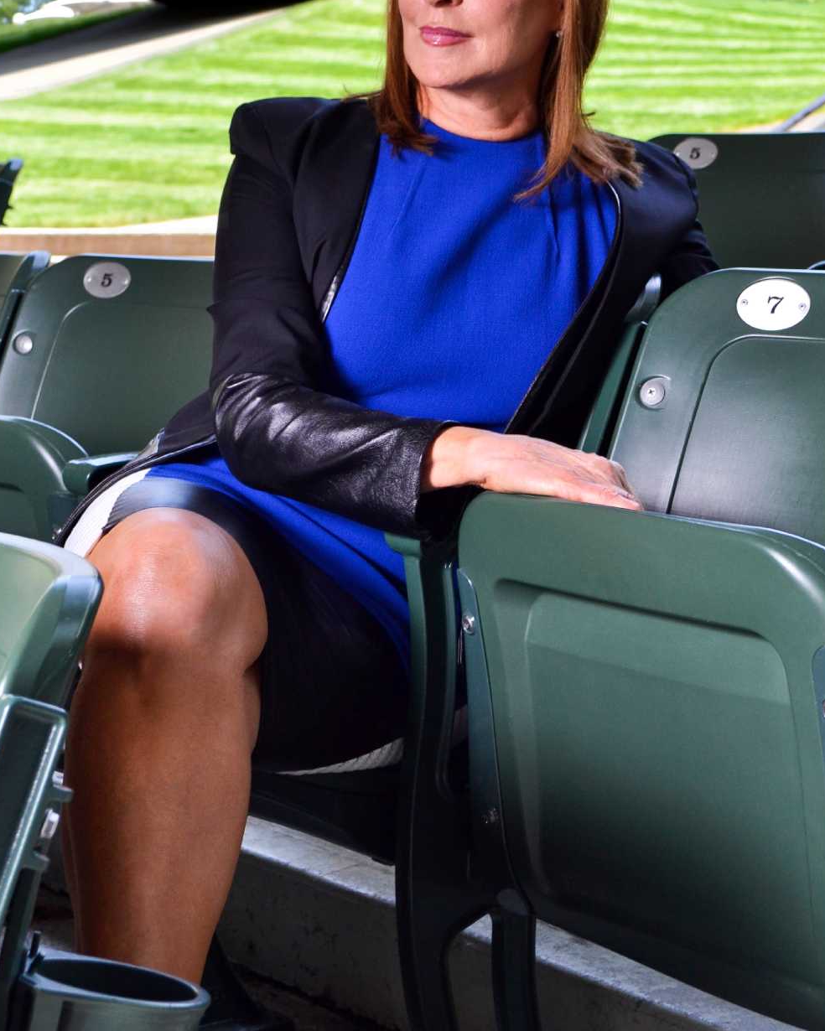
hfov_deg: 20.4
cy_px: 427
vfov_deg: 25.4
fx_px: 2289
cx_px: 456
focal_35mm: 75
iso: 200
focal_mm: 32
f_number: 6.3
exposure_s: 1/125
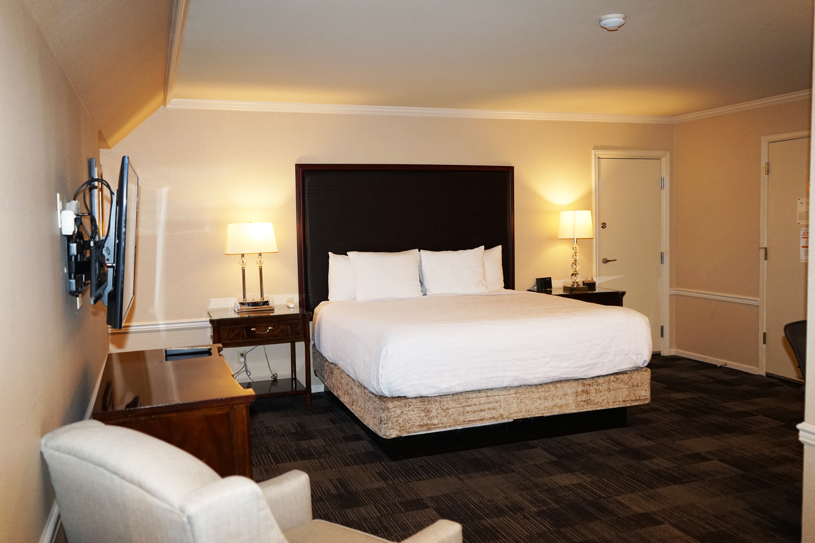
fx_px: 679
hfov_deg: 61.9
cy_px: 272
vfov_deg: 43.6
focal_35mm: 30
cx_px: 408
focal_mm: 30
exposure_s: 1/160
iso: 1600
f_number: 3.5
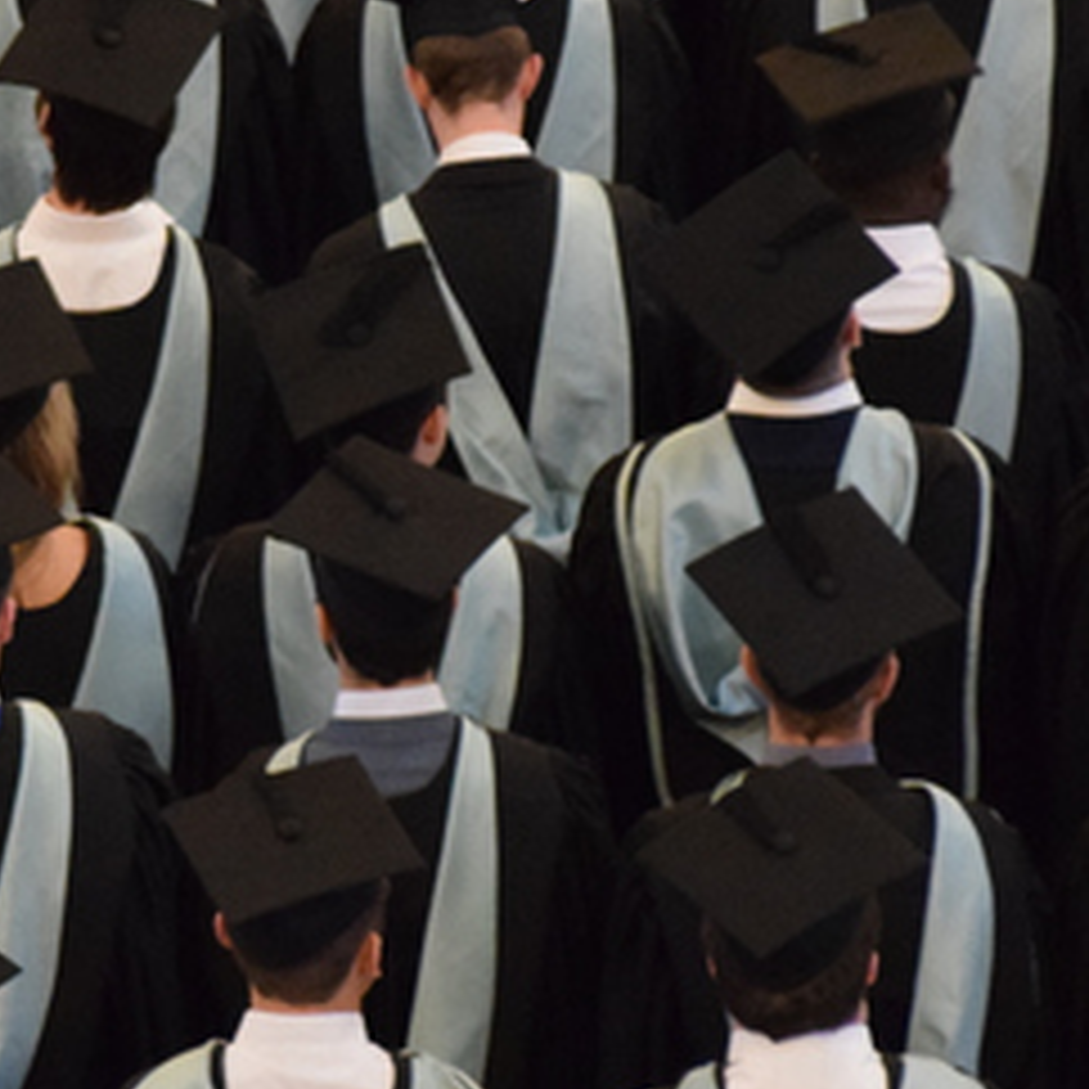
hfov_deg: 4.1
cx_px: -180
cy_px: 389
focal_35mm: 427
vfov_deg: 4.1
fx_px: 15198
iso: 6400
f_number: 5.6
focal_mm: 112
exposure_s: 1/15
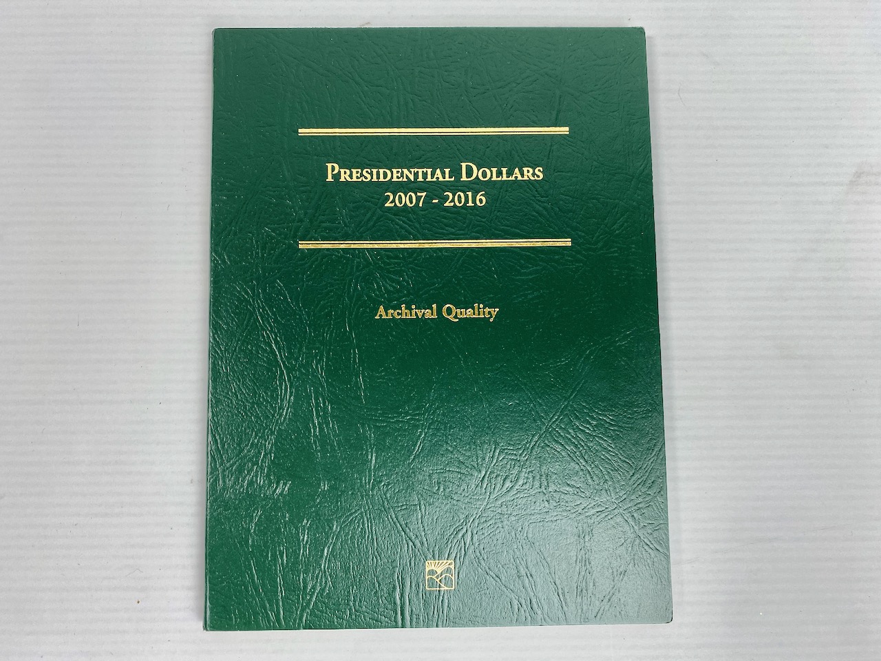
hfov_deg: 67.3
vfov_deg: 53.1
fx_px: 662
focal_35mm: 26
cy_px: 330
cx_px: 440
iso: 50
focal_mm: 4.25
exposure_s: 1/120
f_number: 1.8
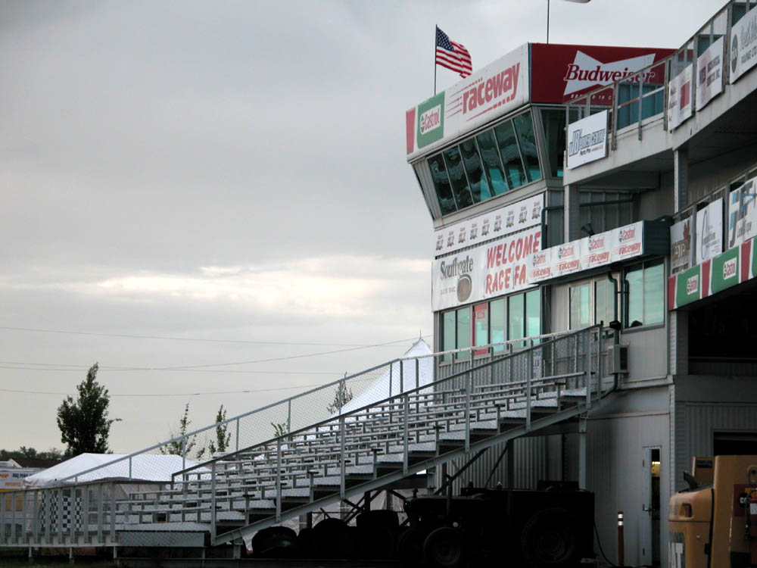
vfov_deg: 10.9
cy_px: 284
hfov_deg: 14.5
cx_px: 378
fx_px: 2974
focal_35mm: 136
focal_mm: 34.7
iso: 100
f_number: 3.8
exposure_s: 1/250
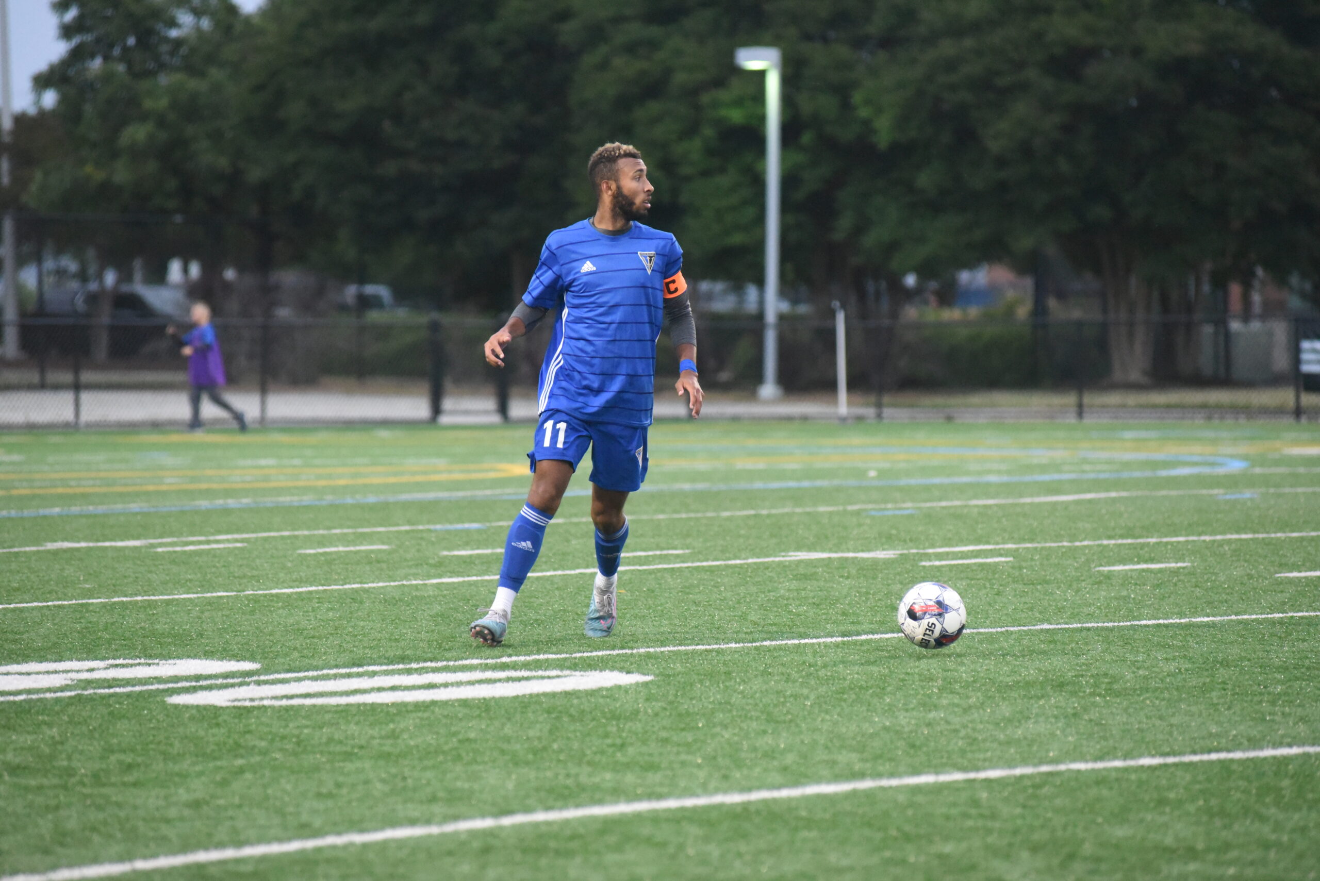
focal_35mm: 200
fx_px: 7336
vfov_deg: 6.9
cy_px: 440
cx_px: 660
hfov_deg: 10.3
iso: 10000
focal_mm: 200
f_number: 4.5
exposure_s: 1/1600
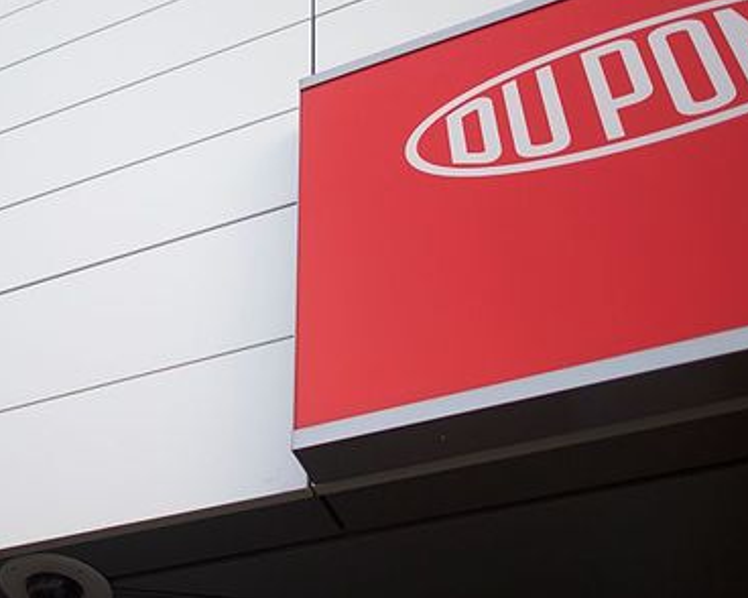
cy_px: 191
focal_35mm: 47
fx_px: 1040
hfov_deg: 38.6
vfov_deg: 31.8
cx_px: 189
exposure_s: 1/1250
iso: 50
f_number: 1.4
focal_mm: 24
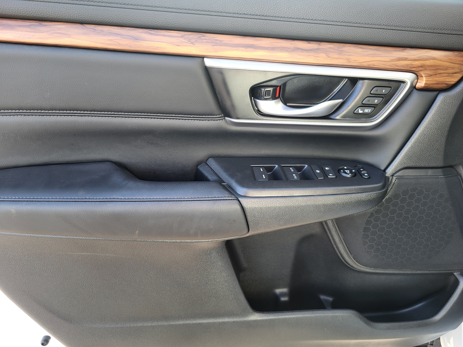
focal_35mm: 26
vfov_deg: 53.1
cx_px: 232
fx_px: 348
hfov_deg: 67.3
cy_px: 174
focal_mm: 5.4
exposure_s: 1/120
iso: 100
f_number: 1.8
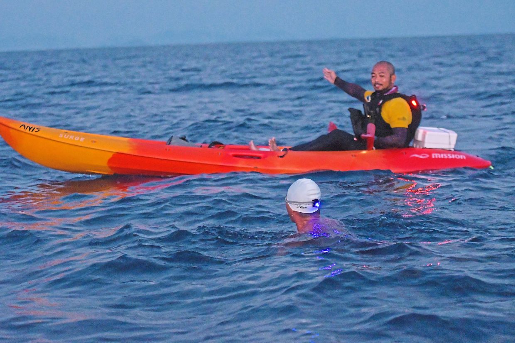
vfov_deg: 13.0
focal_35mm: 105
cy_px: 172
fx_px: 1502
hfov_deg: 19.5
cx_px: 258
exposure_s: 1/640
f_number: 2.8
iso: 6400
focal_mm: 70
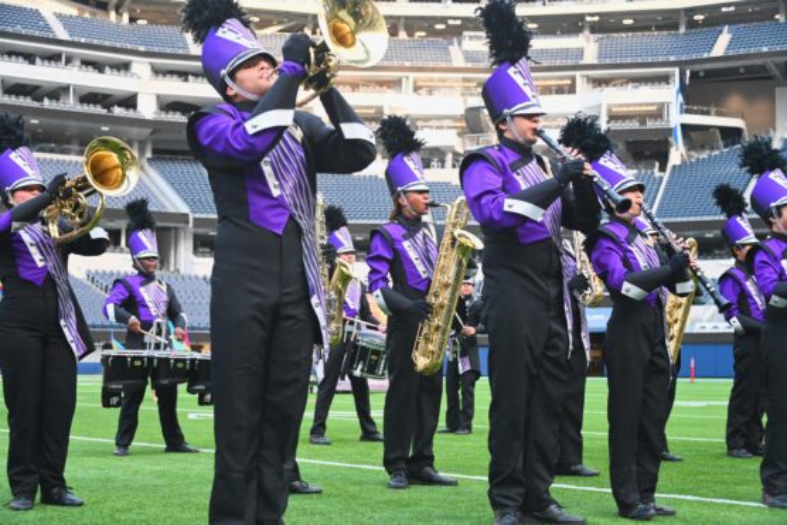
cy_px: 262
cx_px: 394
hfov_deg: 35.6
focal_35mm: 56
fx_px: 1224
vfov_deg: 24.2
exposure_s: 1/640
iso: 4000
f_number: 4.5
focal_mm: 56
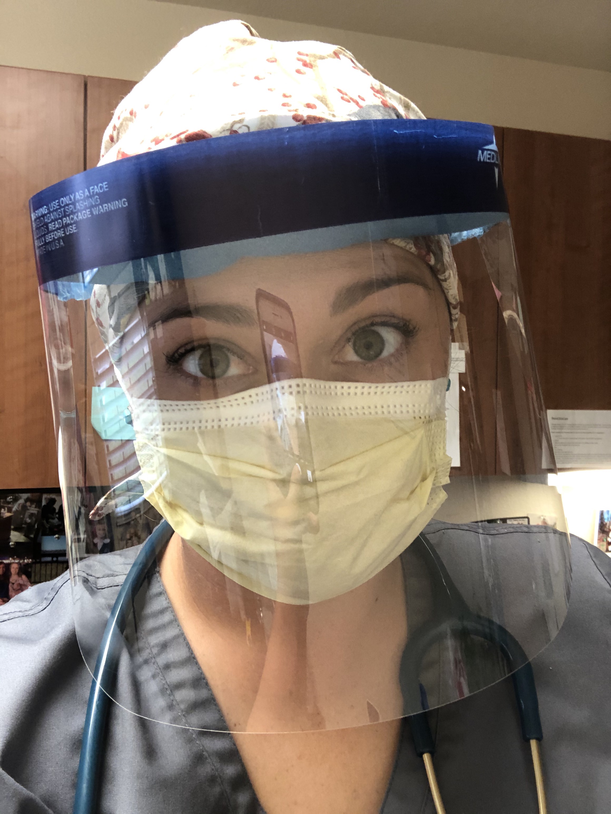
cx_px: 306
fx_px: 752
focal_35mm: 32
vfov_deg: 56.8
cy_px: 407
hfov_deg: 44.2
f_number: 2.2
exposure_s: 1/48
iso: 160
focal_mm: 2.87
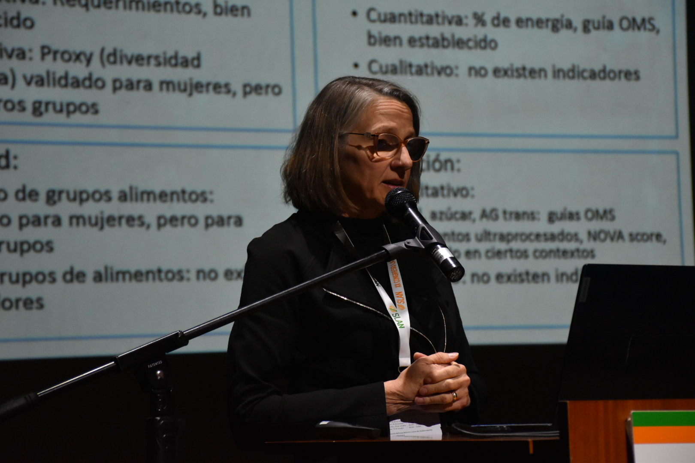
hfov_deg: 19.5
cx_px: 348
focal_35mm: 105
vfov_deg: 13.0
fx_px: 2027
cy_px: 232
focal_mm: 70
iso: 2500
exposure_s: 1/125
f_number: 5
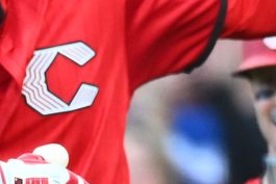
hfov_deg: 0.7
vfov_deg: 0.4
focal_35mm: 3087
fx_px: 23679
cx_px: -275
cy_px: 425
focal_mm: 400
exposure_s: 1/2000
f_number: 2.8
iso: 2000
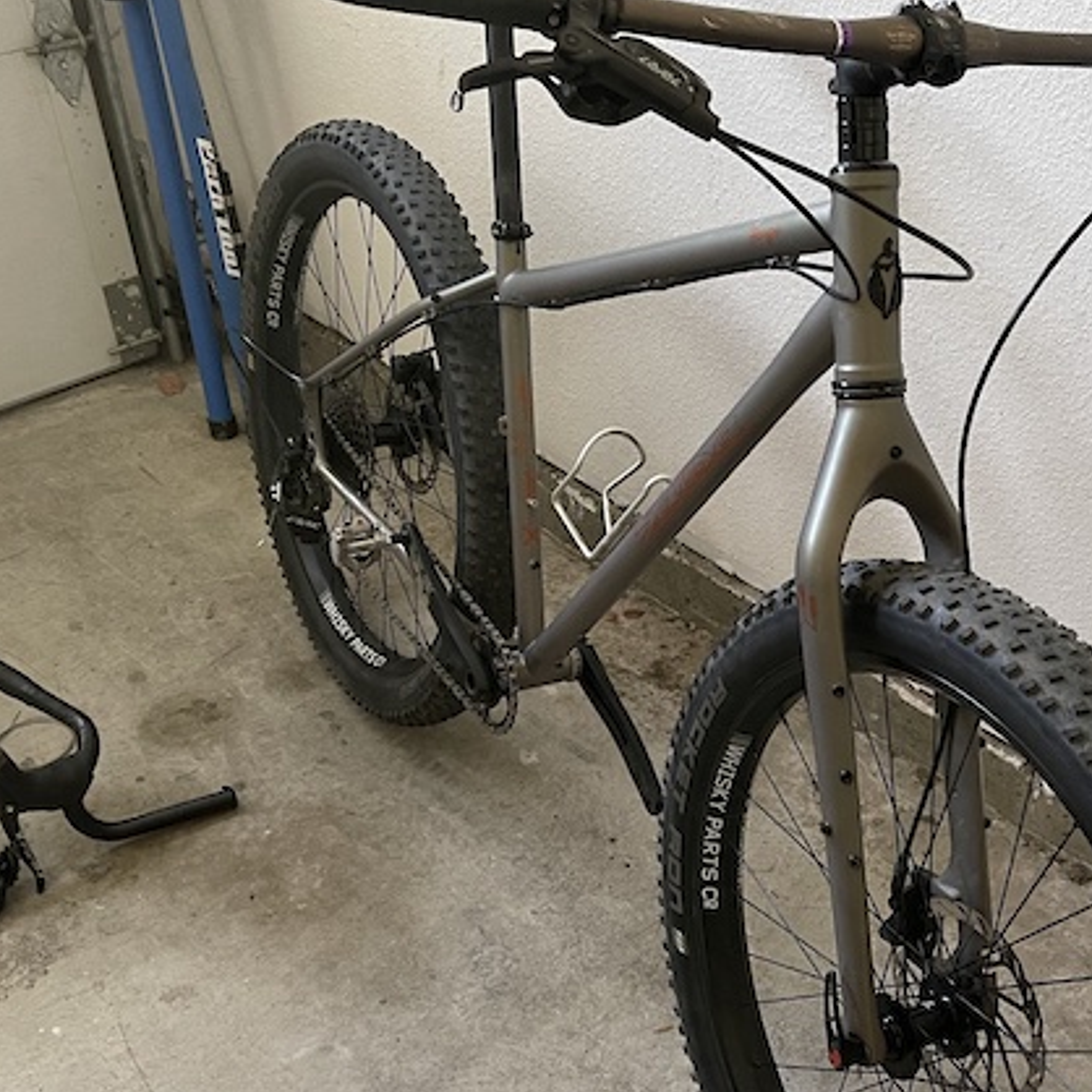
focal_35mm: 44
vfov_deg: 38.2
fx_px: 1570
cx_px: 734
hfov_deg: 37.9
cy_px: 645
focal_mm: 5.1
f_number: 1.6
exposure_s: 1/60
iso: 400
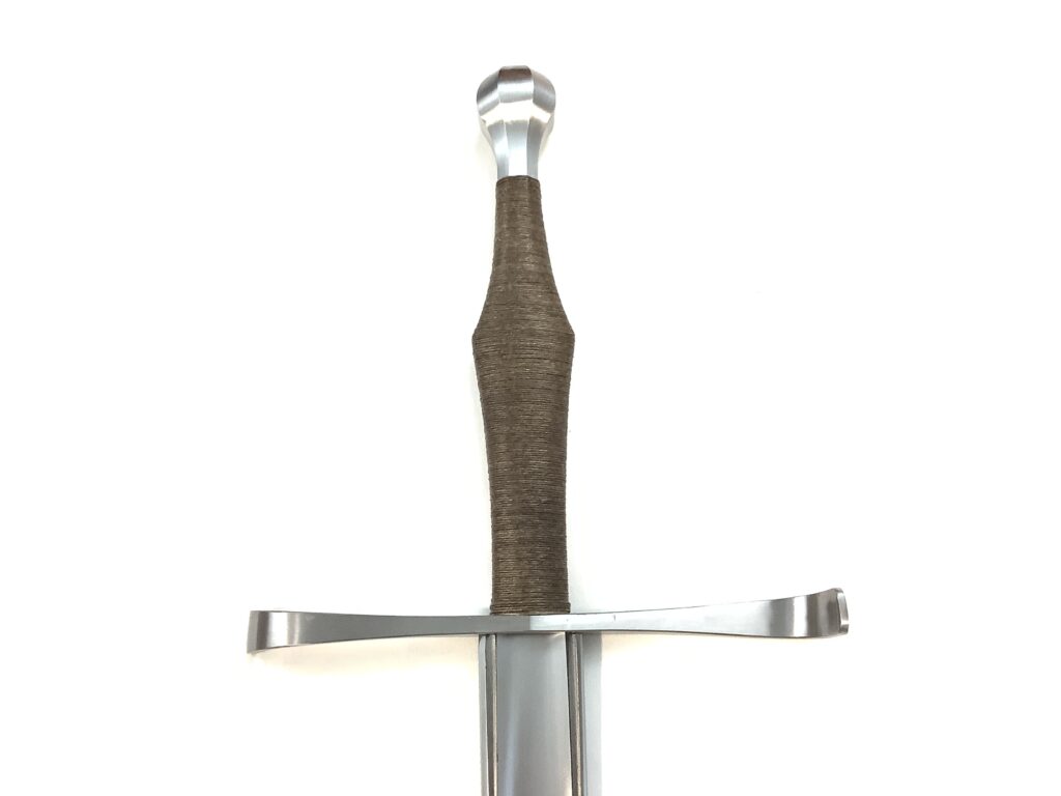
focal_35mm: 31
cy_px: 398
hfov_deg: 58.4
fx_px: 950
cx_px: 530
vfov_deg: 45.4
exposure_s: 1/60
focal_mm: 3.3
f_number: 2.4
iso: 250
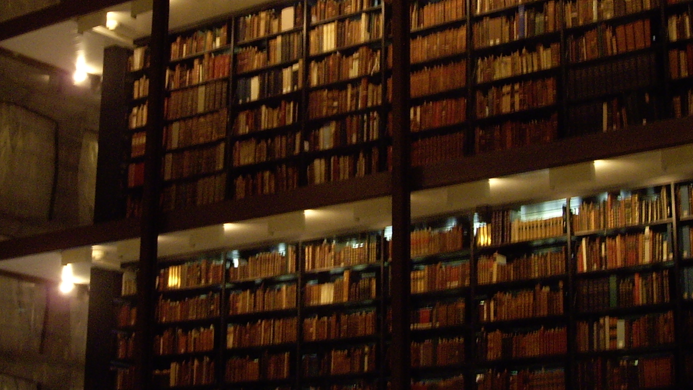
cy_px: 105
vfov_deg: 15.0
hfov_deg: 26.5
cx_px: 349
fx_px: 1470
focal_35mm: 80
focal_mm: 7.9
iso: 200
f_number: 2.8
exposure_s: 1/4
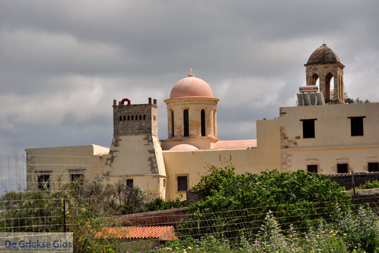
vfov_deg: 10.7
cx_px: 189
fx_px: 1353
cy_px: 126
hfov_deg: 15.9
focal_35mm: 129
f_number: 5.6
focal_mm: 85
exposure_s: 1/2500
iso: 200
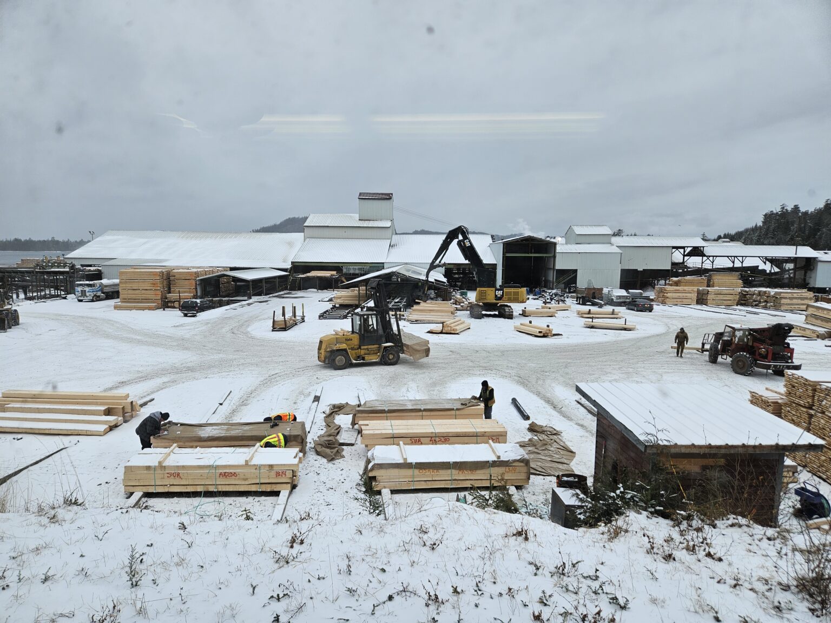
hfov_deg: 73.9
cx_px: 416
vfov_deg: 58.9
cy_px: 312
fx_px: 552
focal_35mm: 23
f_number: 1.8
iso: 25
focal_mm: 5.4
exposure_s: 1/593
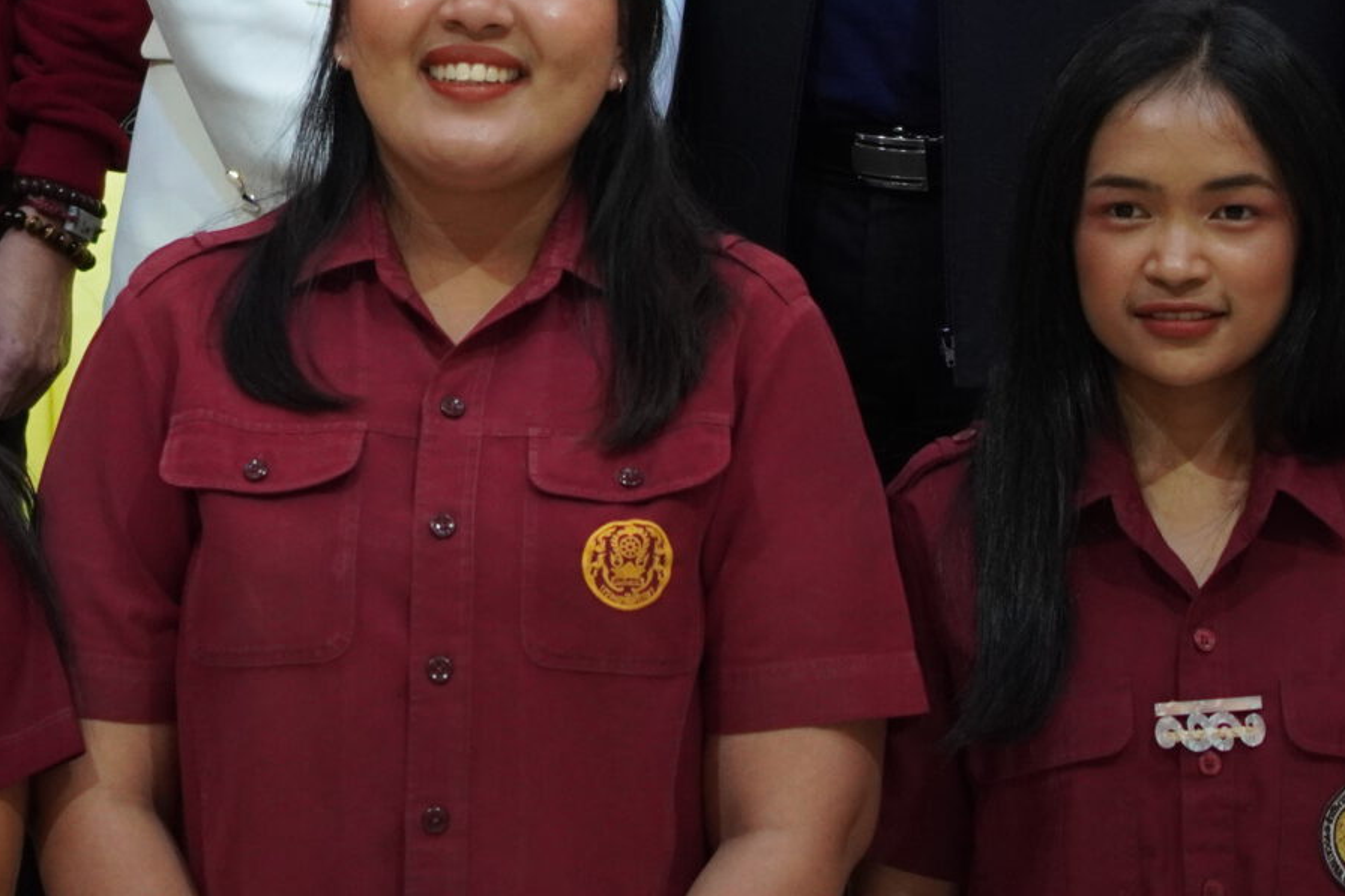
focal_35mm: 300
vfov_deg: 4.6
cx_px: 69
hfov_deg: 6.8
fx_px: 11206
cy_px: -296
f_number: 4
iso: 1250
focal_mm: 70
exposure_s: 1/50
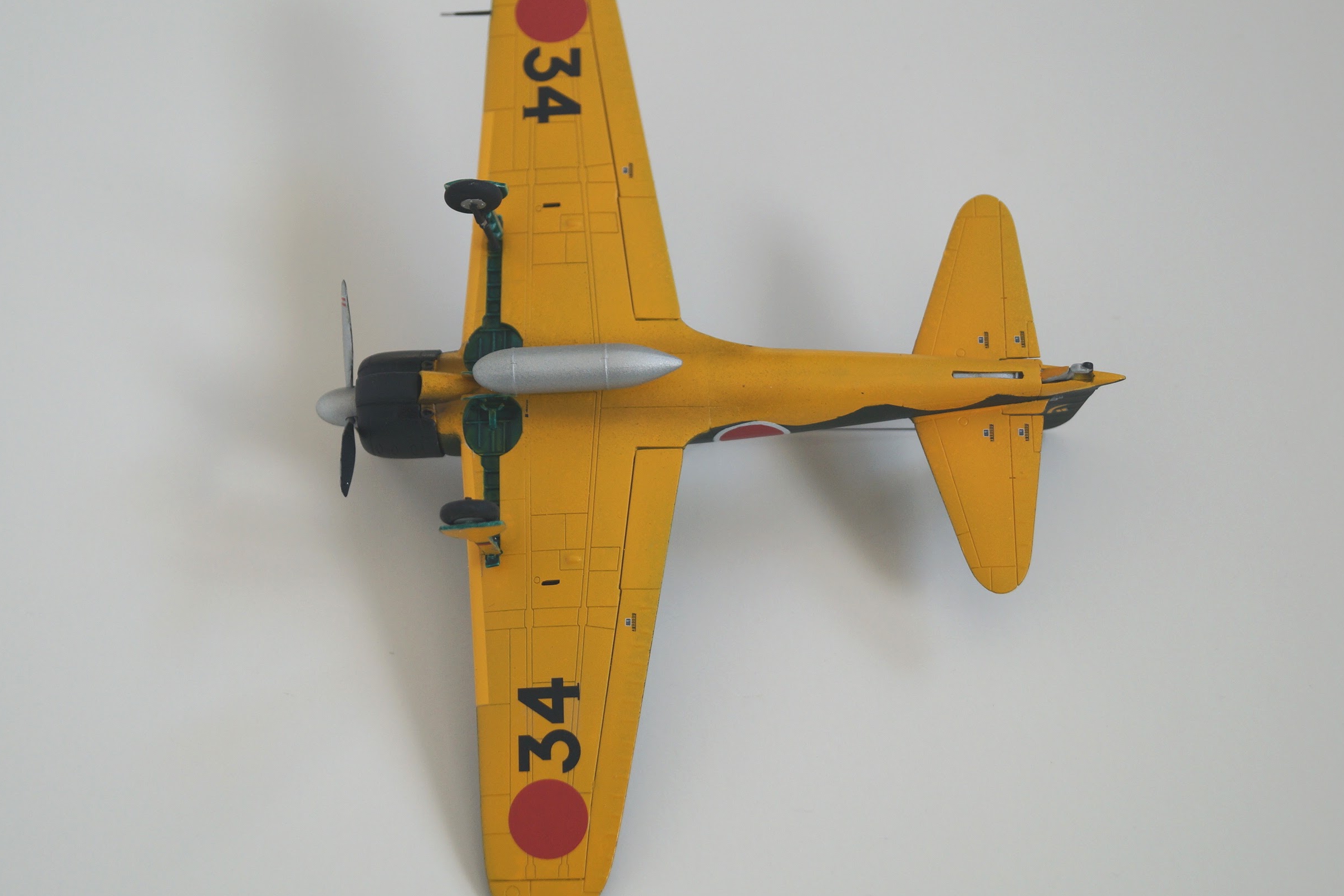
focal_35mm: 84
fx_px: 3117
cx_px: 678
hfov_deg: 24.3
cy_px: 450
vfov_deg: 16.4
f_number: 5.6
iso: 250
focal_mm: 55
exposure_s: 1/100
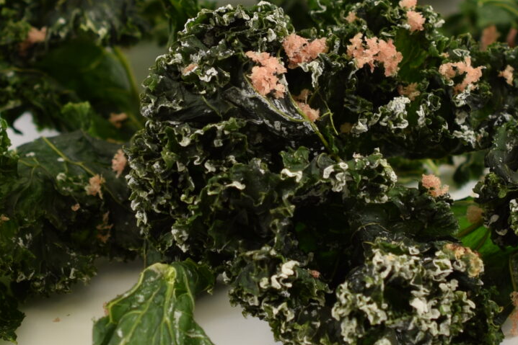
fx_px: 3080
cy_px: 143
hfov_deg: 9.6
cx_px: 380
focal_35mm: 214
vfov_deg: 6.4
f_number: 6.3
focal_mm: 40
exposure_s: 1/125
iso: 100
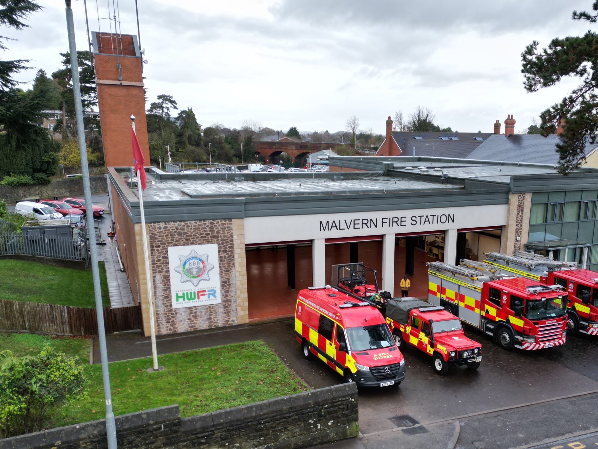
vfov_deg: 43.9
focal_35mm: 32
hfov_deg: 56.0
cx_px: 382
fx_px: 553
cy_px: 275
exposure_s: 1/240
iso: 100
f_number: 1.7
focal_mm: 6.72
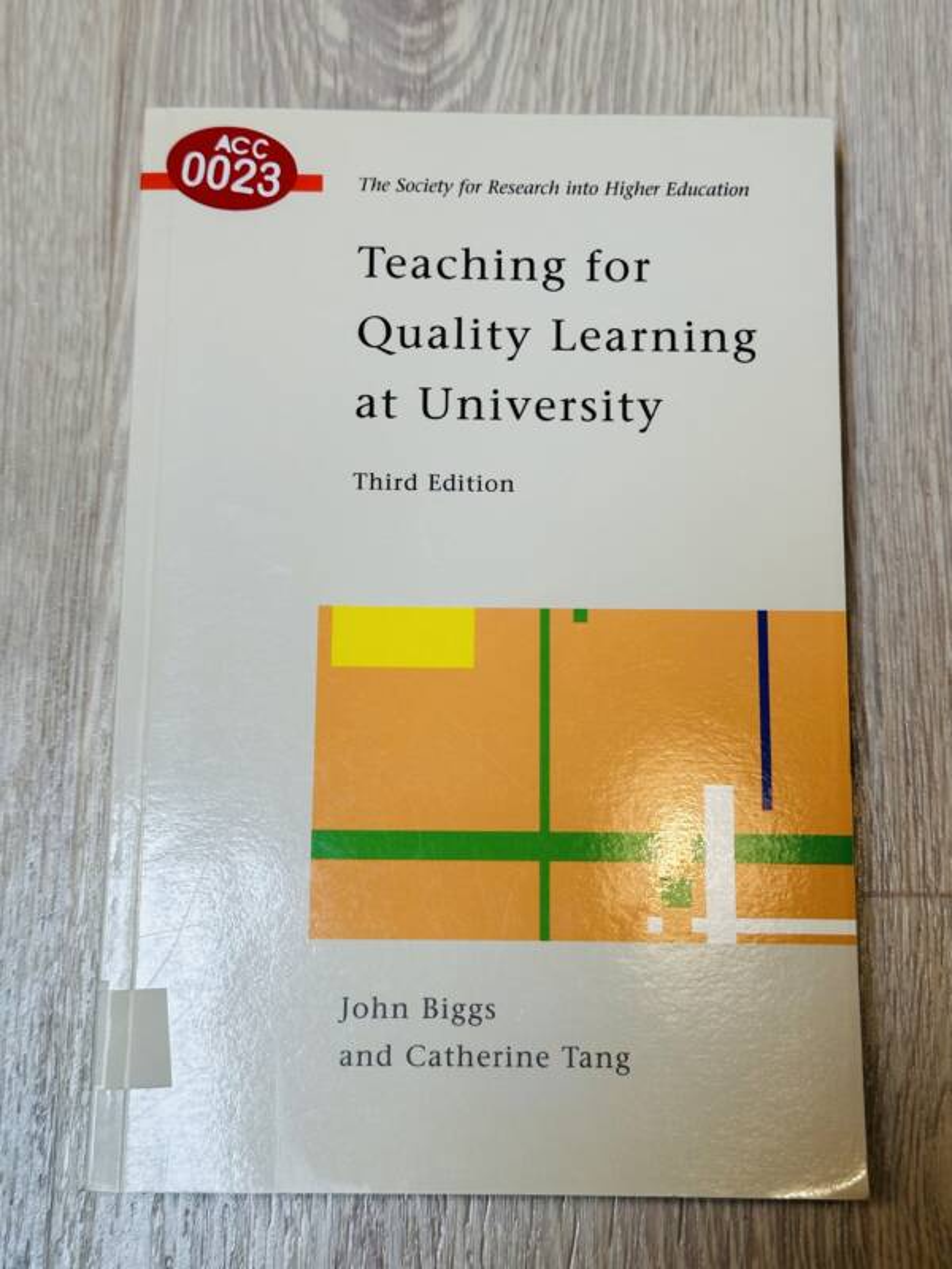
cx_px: 476
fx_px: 1760
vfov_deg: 39.7
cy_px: 634
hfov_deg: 30.3
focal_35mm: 48
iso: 64
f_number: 1.78
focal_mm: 6.86
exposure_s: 1/121
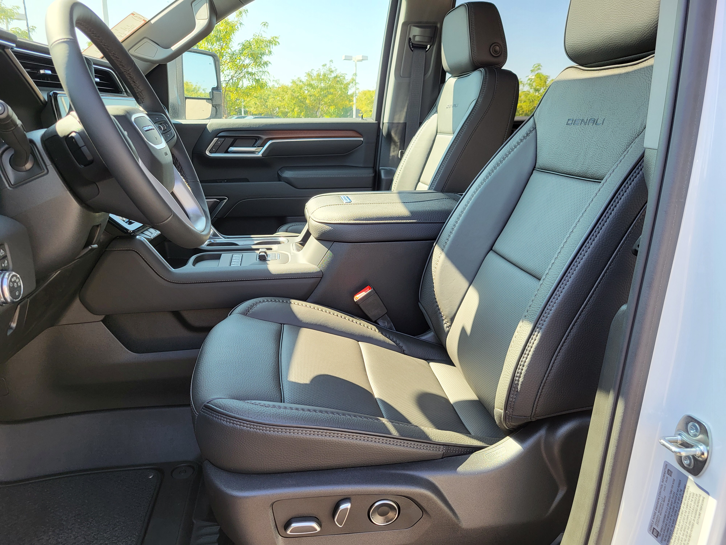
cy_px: 272
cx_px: 363
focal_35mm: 26
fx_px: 545
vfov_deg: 53.1
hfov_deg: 67.3
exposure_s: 1/194
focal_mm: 5.4
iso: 40
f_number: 1.8
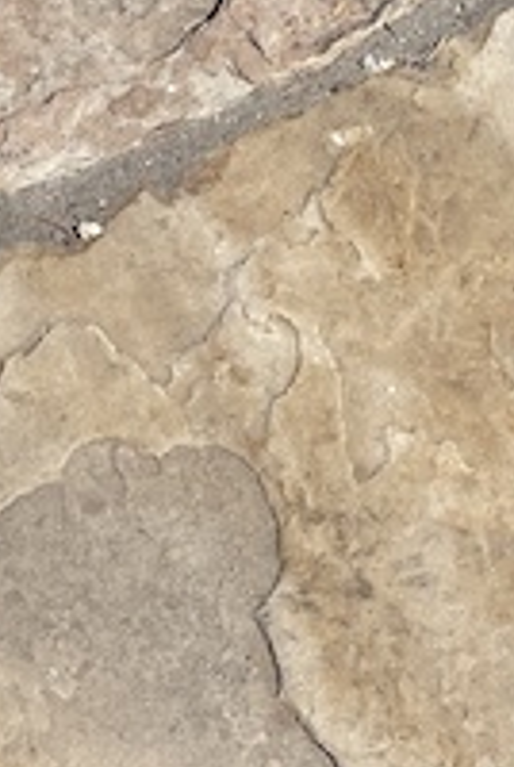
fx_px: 2305
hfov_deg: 11.1
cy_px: 989
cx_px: -625
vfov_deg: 17.7
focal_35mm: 108
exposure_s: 1/6897
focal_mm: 4.2
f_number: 1.6
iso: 32
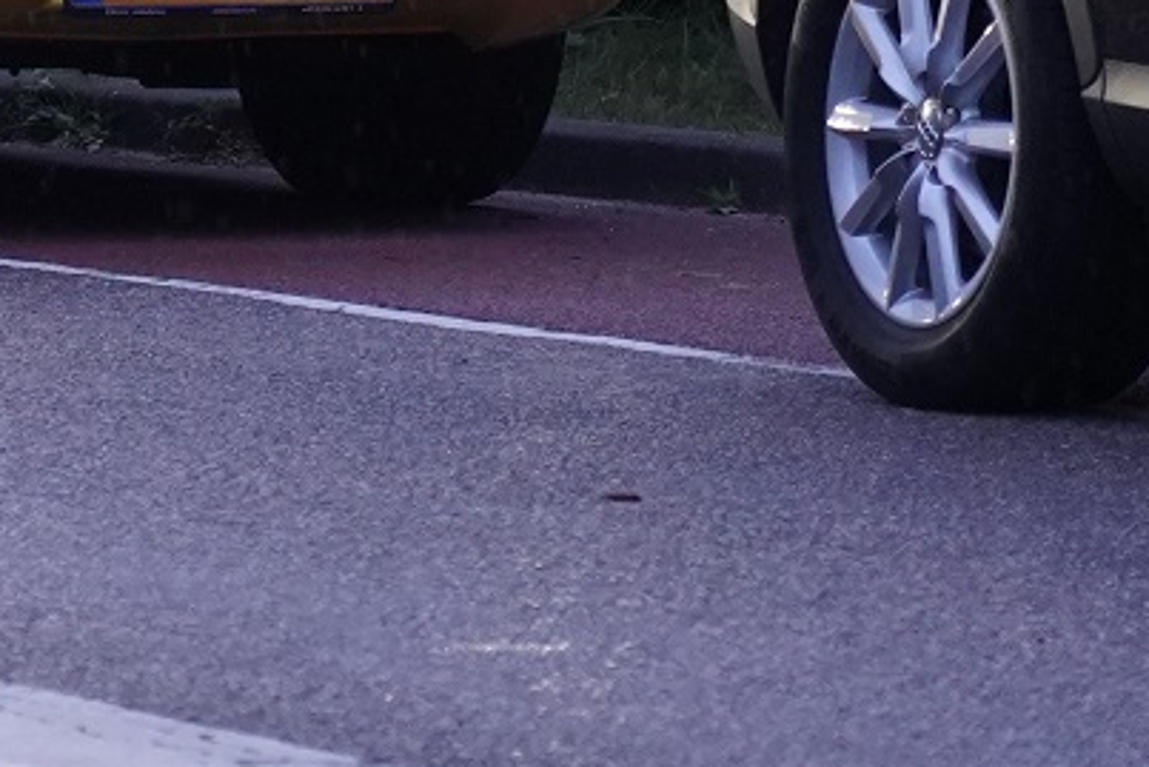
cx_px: -1129
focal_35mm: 500
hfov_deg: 4.1
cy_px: -787
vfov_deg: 2.7
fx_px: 15963
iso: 3200
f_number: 4
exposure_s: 1/160
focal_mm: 105
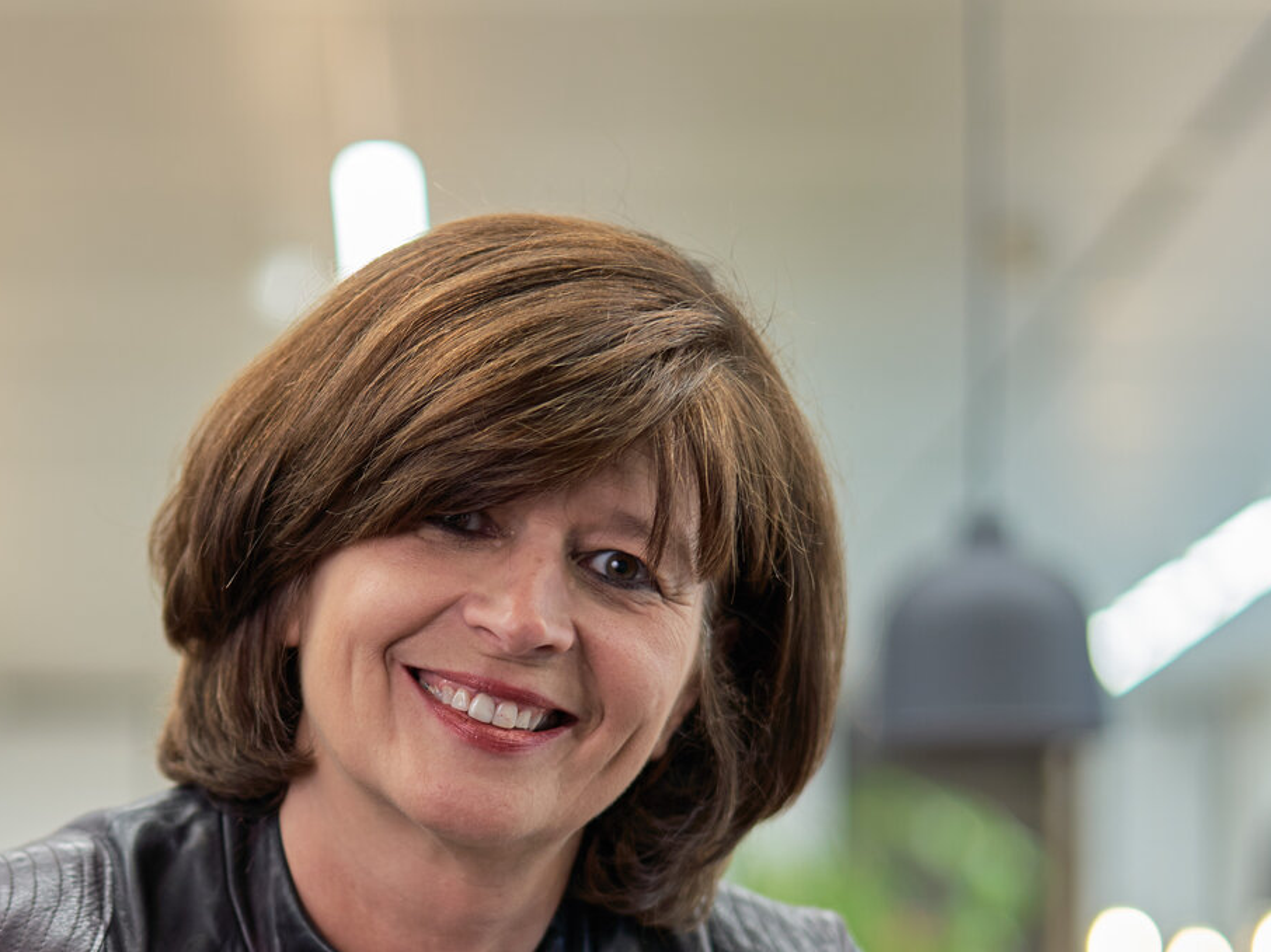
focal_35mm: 126
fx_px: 4625
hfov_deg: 15.6
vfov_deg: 11.6
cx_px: 359
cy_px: 940
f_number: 1.4
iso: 100
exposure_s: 1/125
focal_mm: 50
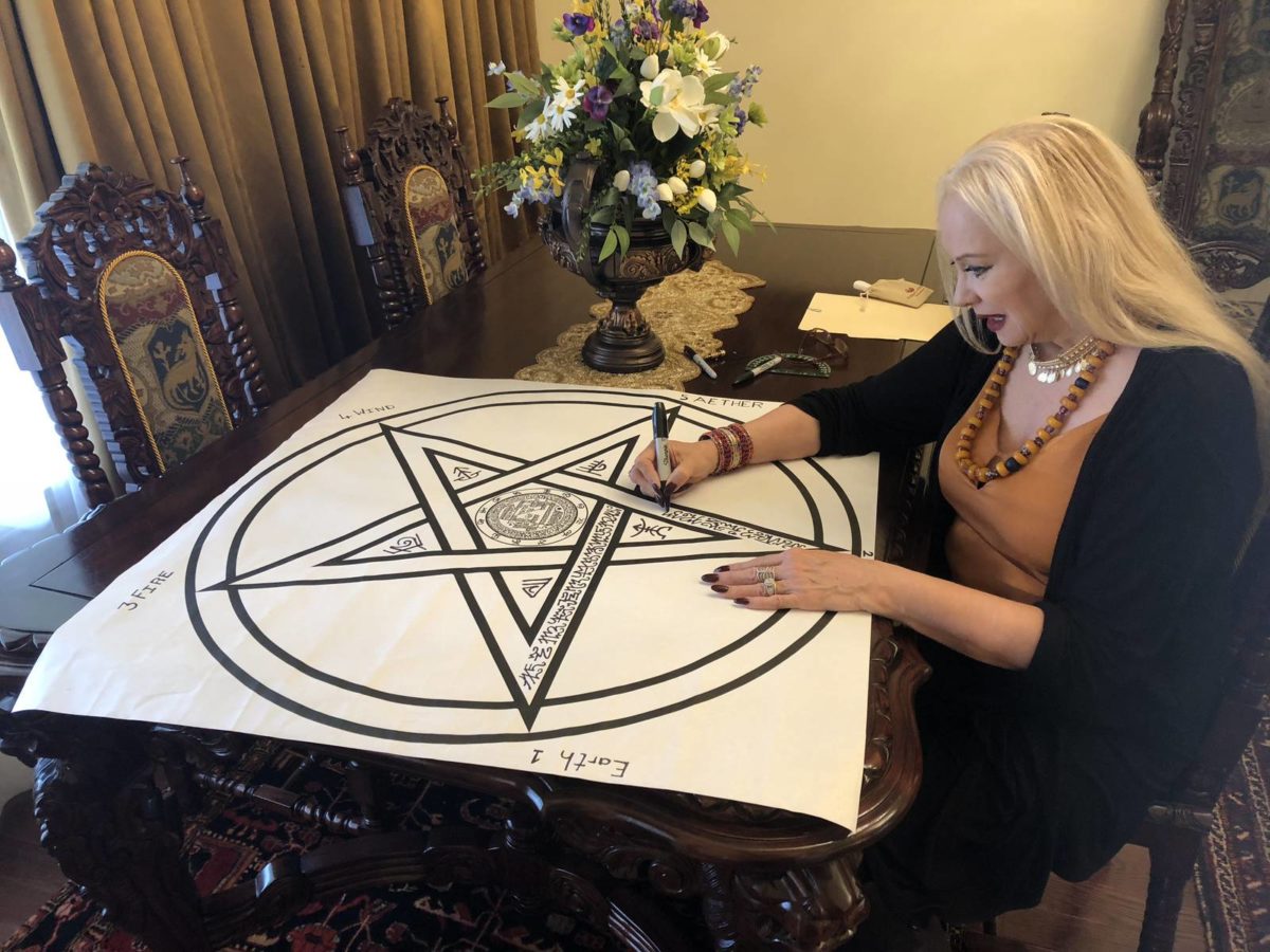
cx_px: 635
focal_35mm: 28
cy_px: 476
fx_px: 1027
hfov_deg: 63.4
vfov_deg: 49.7
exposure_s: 1/15
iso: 50
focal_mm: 3.99
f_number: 1.8
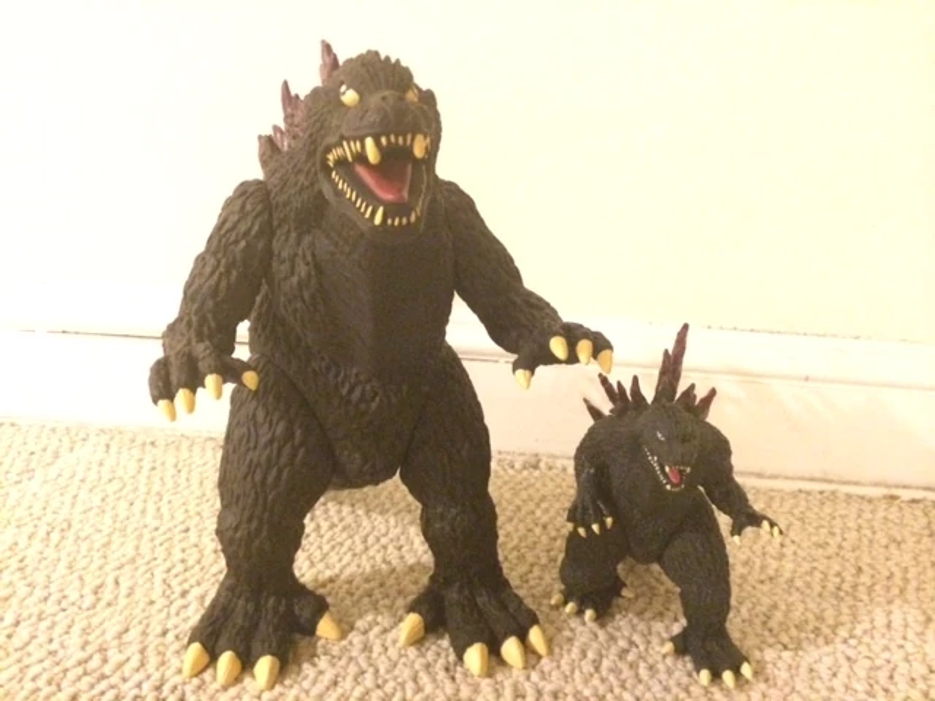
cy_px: 350
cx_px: 468
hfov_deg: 60.0
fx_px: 810
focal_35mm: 30
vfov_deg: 46.8
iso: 1000
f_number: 2.2
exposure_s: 1/15
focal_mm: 4.12
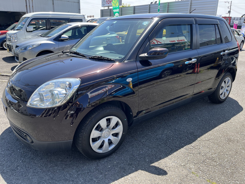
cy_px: 92
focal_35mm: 26
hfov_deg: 67.3
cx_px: 122
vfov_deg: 53.1
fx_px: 184
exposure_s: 1/852
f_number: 1.6
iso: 50
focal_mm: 5.1
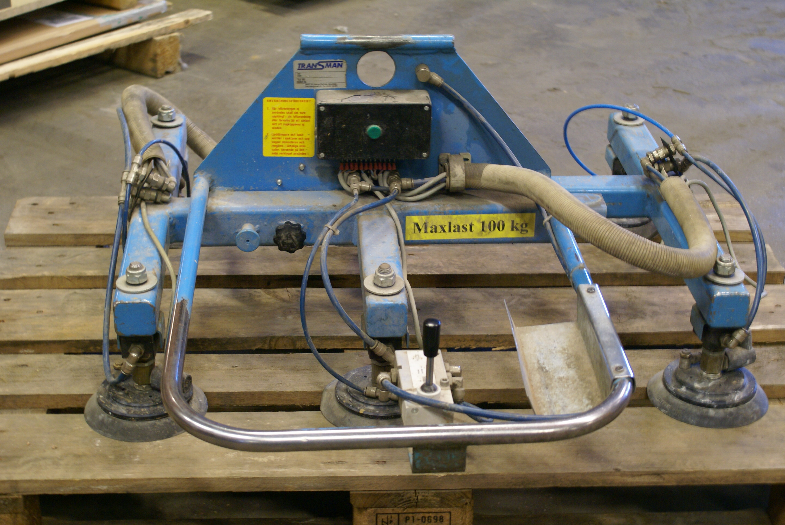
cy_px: 262
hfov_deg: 33.4
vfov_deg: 22.7
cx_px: 392
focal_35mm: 60
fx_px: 1309
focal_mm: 40
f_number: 5.6
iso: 400
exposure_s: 1/10
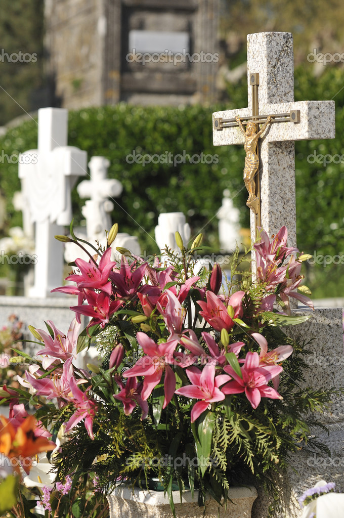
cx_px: 172
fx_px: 2048
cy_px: 259
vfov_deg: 14.4
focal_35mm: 142
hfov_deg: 9.6
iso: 200
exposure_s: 1/1600
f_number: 4.5
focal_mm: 95
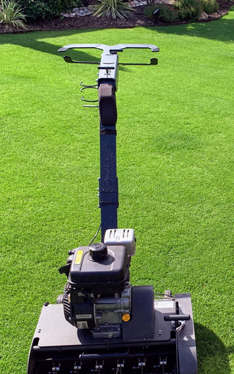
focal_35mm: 56
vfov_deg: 36.0
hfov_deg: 22.4
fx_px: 572
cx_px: 224
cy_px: 241
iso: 25
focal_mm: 4.25
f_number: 1.8
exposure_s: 1/664
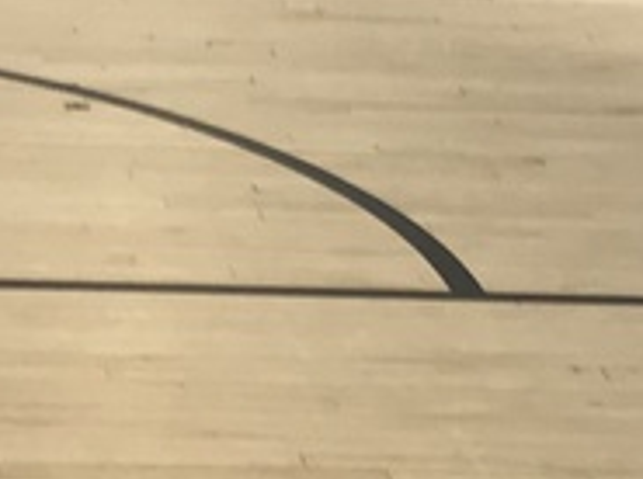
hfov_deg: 10.8
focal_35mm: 182
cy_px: -257
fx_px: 3374
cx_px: -38
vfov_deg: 8.0
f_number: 1.8
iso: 25
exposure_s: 1/50
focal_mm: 3.99
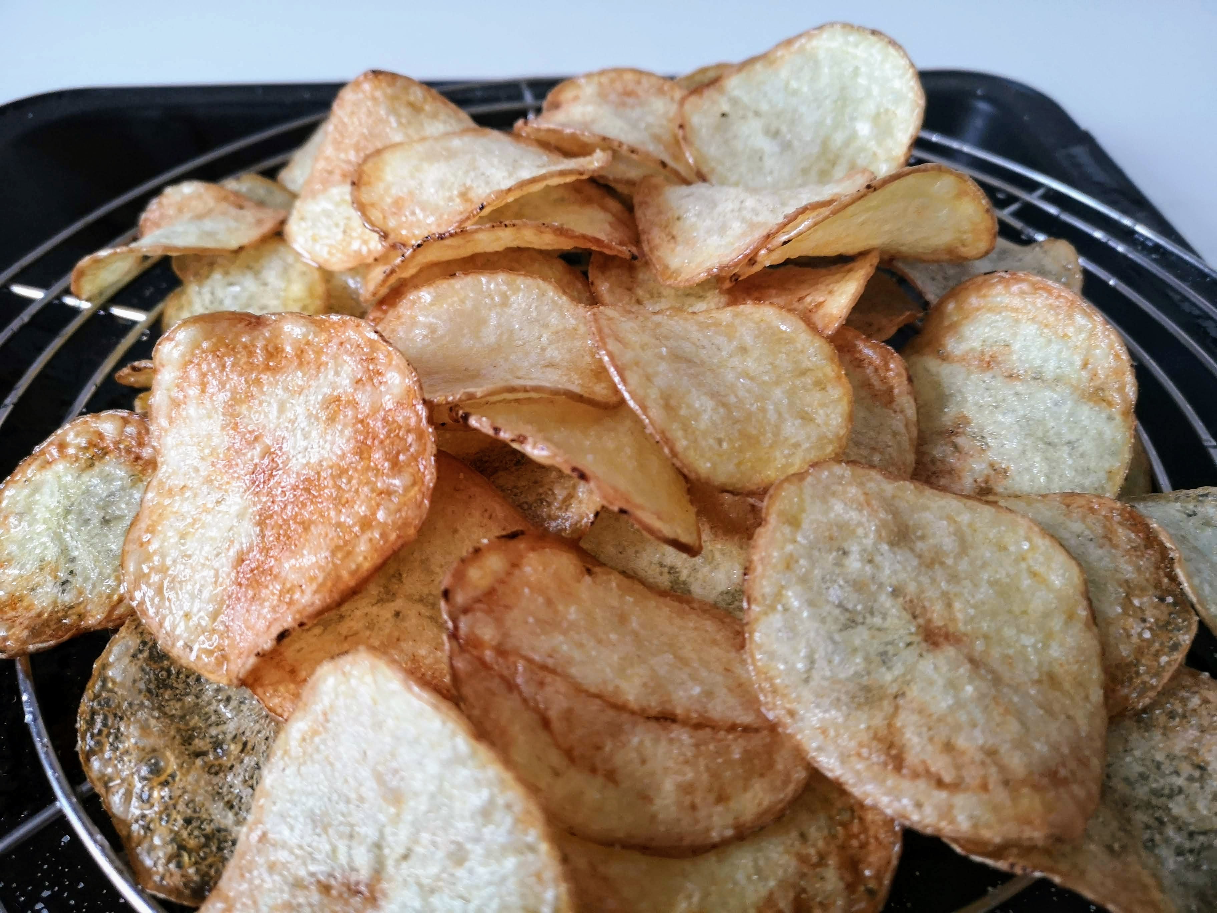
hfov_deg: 65.3
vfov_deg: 51.4
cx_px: 608
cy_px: 456
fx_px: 949
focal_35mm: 27
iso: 400
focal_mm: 5.58
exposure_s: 1/25
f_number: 1.8
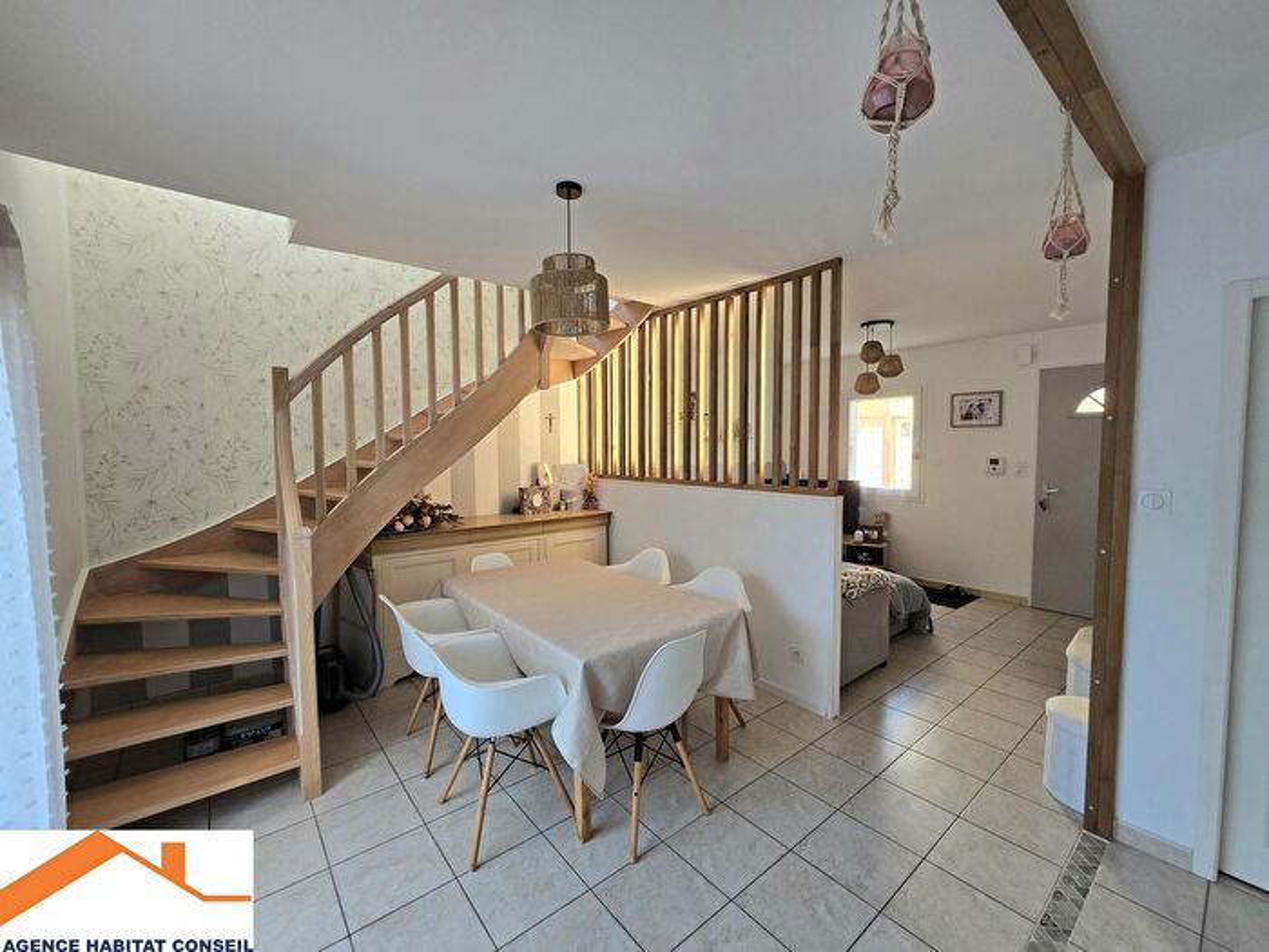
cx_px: 634
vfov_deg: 89.9
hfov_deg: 106.2
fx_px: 477
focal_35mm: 13
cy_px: 476
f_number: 2.2
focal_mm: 2.2
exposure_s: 1/50.3
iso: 100
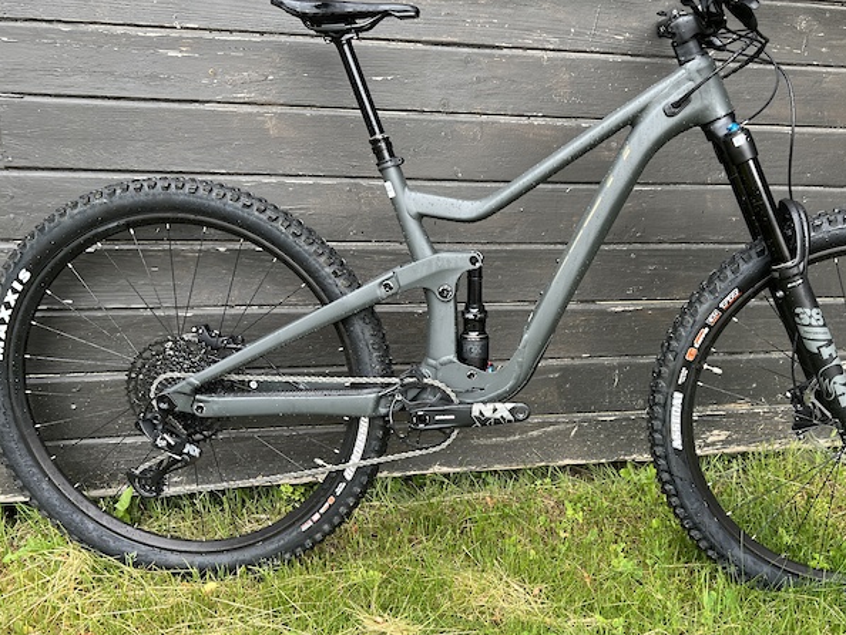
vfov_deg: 40.7
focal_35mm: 35
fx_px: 856
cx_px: 523
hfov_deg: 52.1
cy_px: 329
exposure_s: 1/121
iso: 64
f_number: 1.5
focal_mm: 5.7
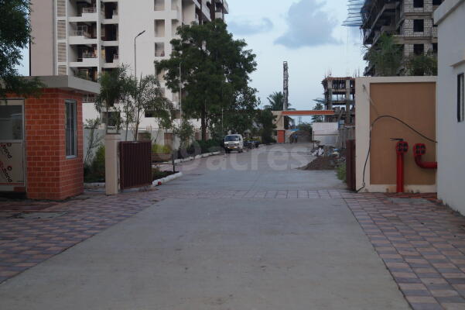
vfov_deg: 29.8
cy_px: 155
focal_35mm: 45
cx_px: 232
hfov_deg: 43.6
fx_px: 581
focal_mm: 30
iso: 250
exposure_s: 1/160
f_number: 4.5
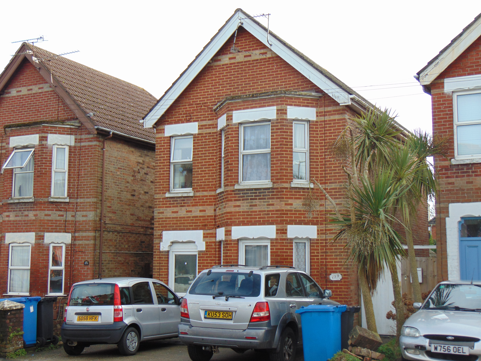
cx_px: 240
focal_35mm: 50
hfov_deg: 38.2
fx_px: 695
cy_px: 180
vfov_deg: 29.1
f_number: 3.5
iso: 80
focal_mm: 9
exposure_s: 1/250
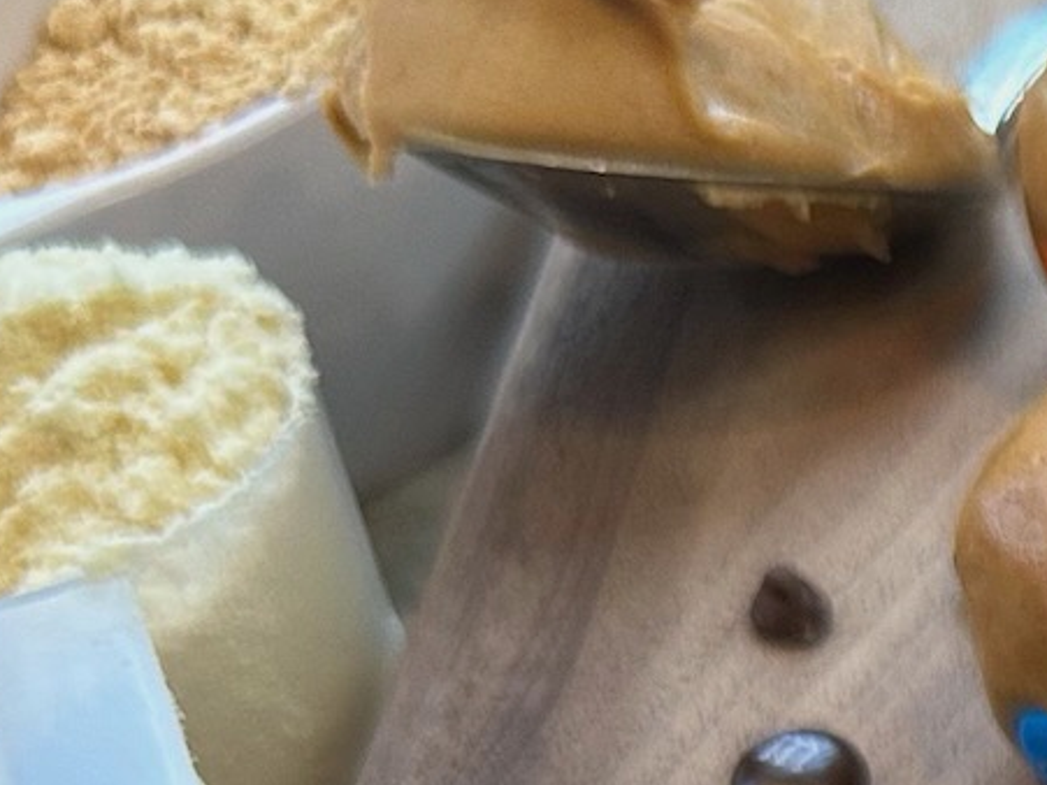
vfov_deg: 12.1
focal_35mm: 109
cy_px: 1547
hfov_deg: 15.6
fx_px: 3296
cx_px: 1860
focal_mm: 6.86
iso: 160
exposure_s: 1/120
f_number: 1.78
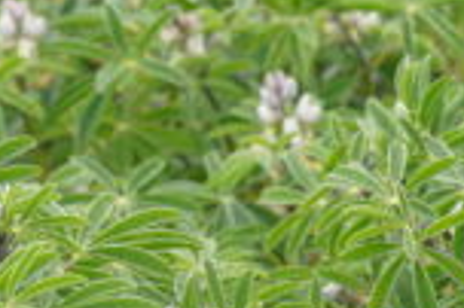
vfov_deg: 4.1
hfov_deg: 5.8
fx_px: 4292
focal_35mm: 333
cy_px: 172
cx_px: 1383
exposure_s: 1/160
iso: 100
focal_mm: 49.5
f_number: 4
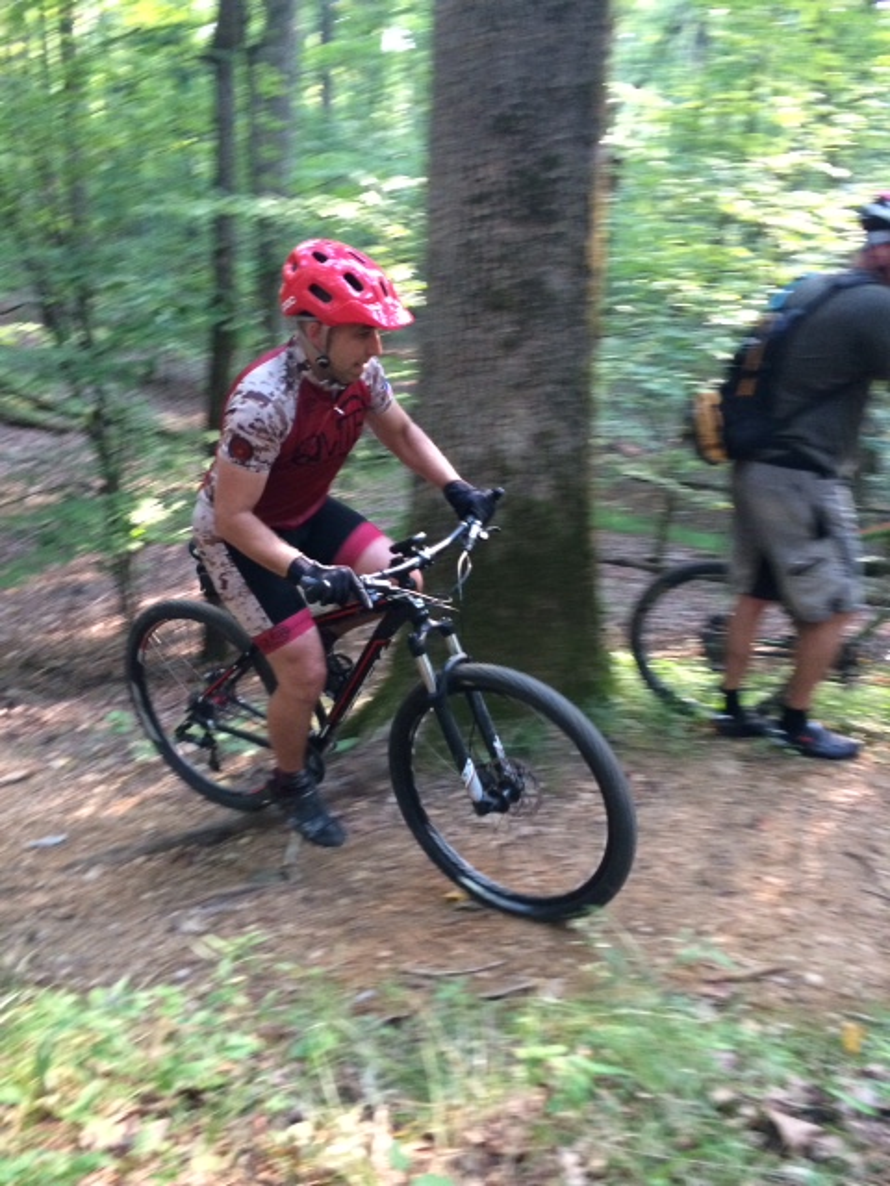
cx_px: 445
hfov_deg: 48.2
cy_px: 593
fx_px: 994
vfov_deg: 61.7
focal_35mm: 29
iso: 160
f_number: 2.2
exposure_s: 1/30
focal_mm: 4.15
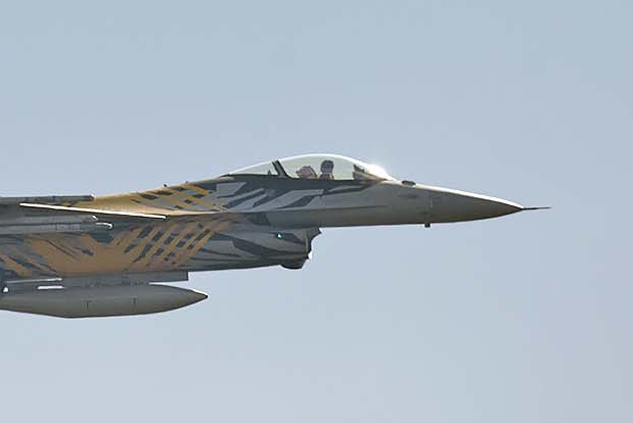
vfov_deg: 0.8
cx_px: -410
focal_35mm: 1653
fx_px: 29092
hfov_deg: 1.2
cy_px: -101
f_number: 7.1
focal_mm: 500
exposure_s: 1/3200
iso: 320
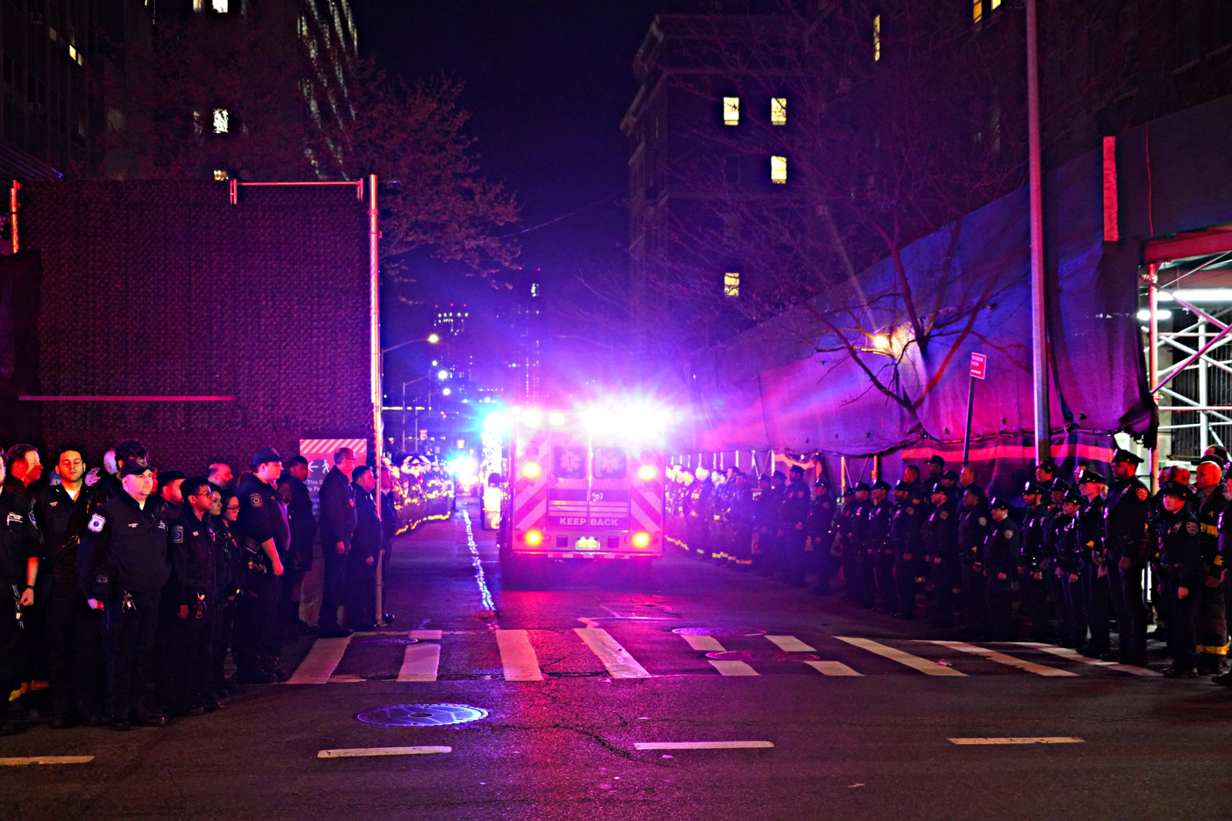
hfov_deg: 47.4
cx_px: 616
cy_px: 410
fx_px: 1403
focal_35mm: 41
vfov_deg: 32.6
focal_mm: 41
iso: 6400
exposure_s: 1/60
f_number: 4.5
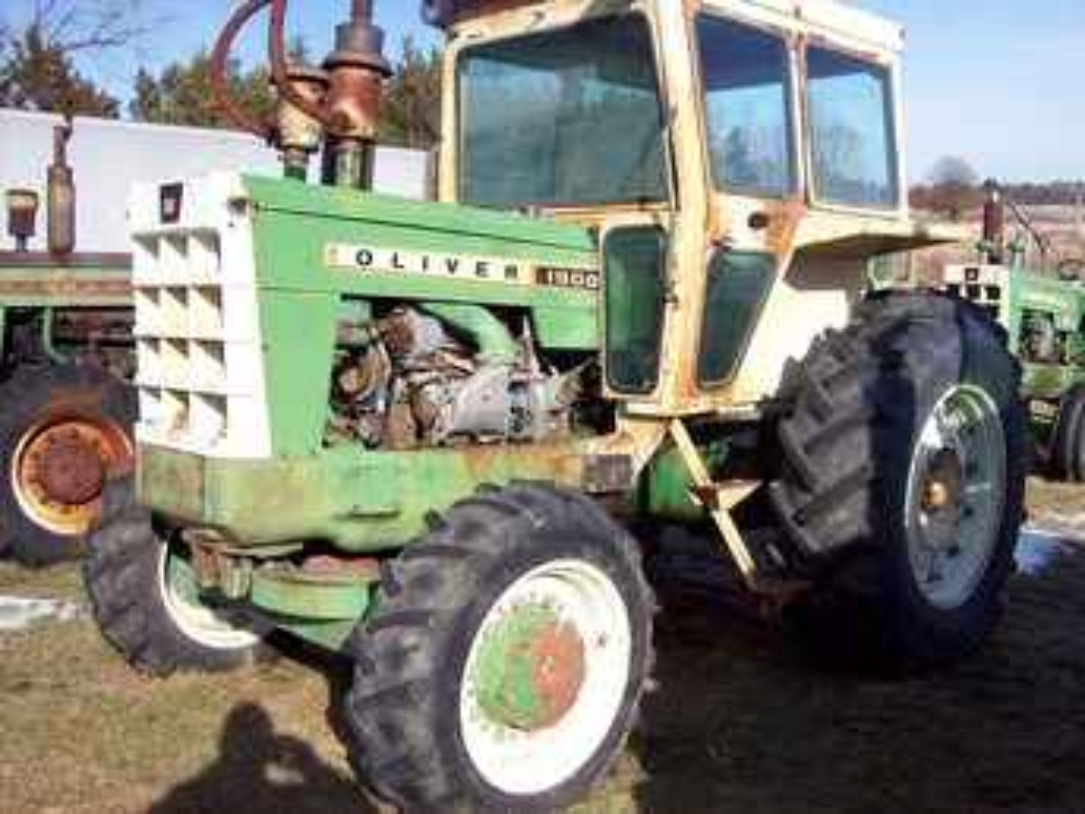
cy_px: 407
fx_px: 1128
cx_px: 542
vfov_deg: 39.7
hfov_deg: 51.4
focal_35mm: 36
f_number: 4.8
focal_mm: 6
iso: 80
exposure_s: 1/583
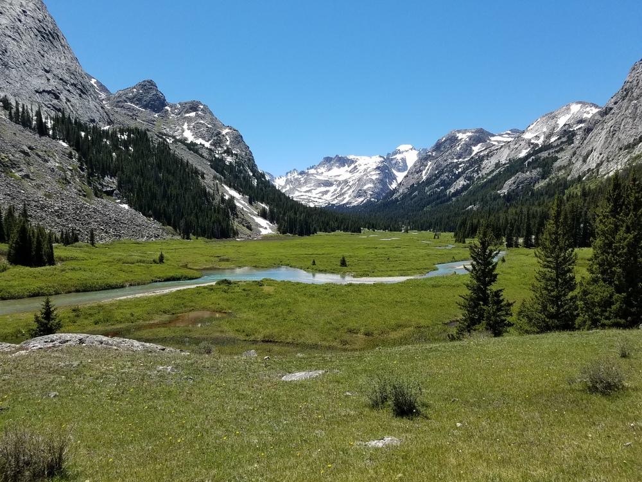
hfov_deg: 67.3
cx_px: 321
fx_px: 482
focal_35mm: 26
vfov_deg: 53.1
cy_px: 241
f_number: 1.7
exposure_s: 1/2480
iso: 50
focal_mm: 4.2
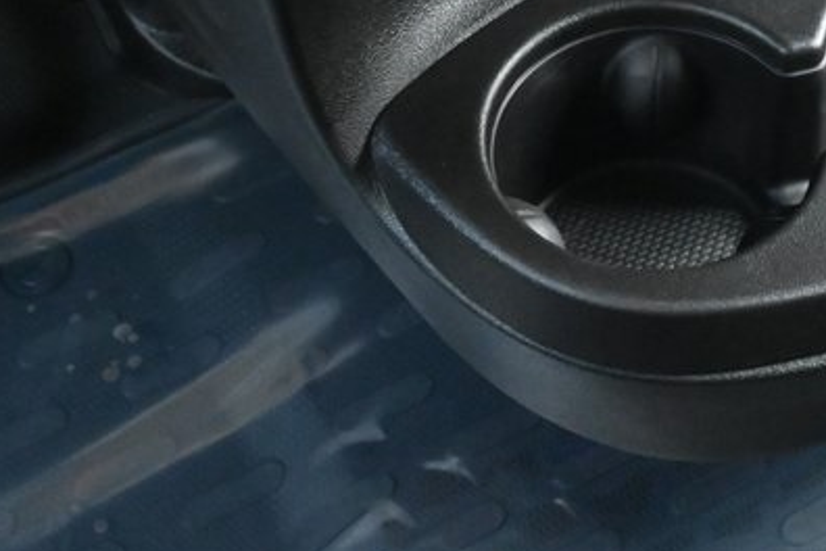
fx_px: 2049
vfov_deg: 14.8
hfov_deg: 22.0
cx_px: 826
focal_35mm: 89
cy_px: -110
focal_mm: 23
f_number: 9
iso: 6400
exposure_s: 1/50
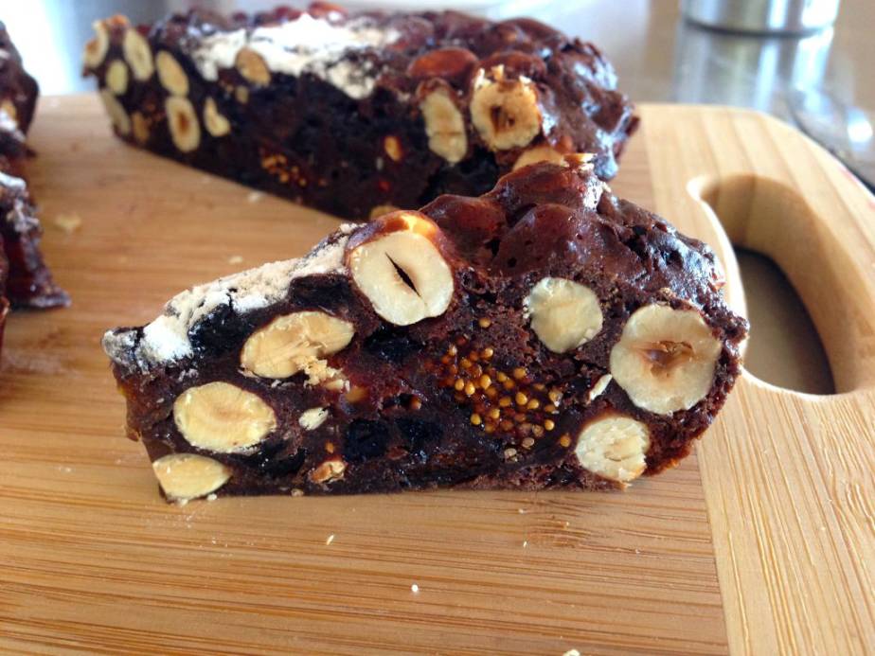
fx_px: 834
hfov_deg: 55.4
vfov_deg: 42.9
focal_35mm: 33
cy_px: 328
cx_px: 438
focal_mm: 4.12
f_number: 2.4
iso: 125
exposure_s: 1/20
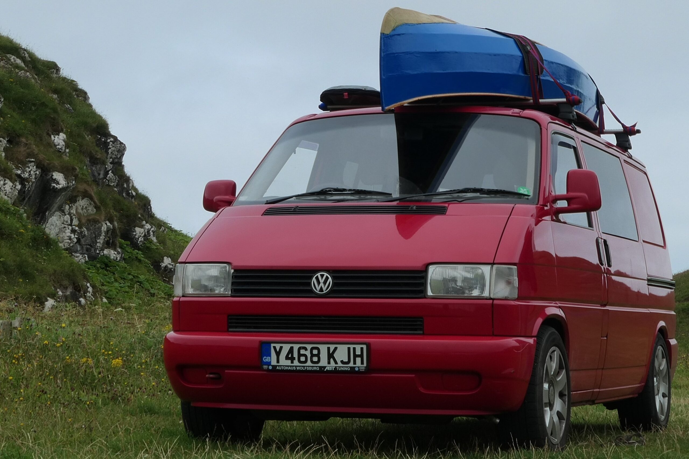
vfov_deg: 29.2
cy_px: 230
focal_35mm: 46
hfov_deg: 42.7
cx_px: 344
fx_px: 880
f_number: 7.1
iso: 200
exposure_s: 1/400
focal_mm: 16.2
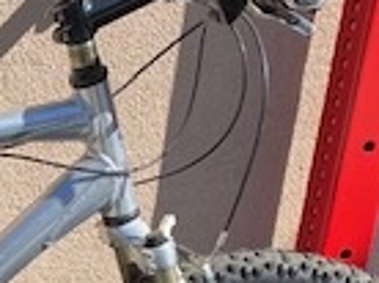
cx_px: -225
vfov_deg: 11.7
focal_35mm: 121
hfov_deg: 14.9
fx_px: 1322
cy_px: 412
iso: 32
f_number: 1.8
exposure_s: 1/1965
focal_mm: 4.25
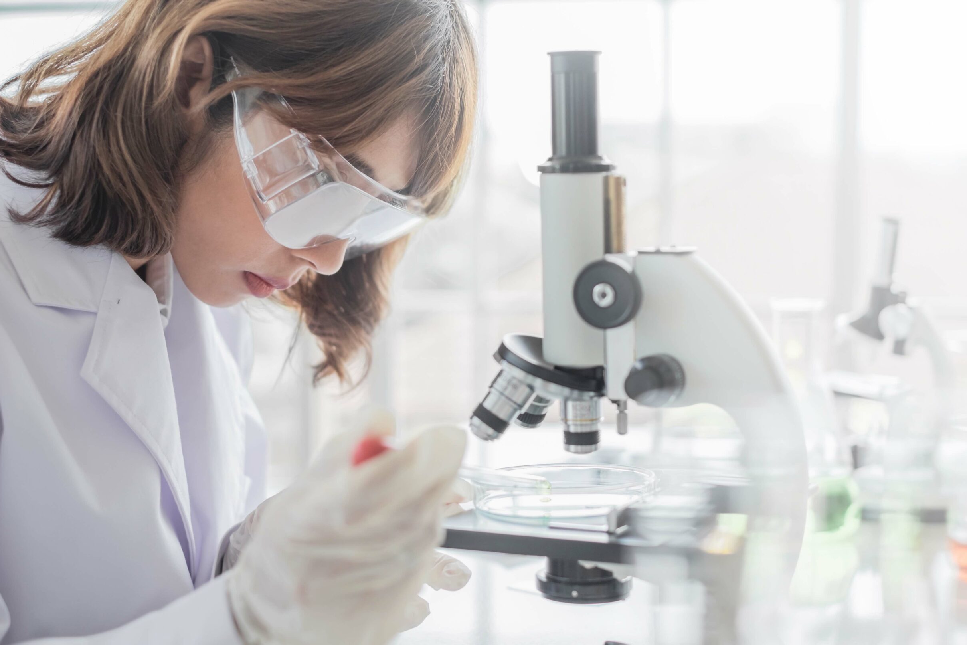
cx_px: 489
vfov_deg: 24.2
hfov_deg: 35.6
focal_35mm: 56
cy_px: 335
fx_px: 1504
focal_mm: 35
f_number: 2
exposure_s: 1/550
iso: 200
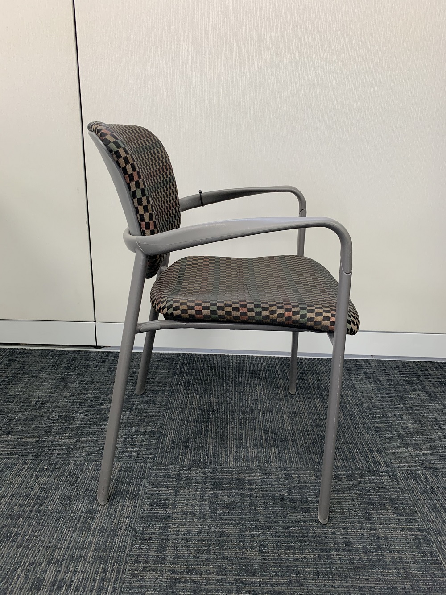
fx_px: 447
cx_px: 223
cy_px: 298
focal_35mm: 26
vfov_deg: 67.3
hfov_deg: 53.1
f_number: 1.8
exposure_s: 1/60
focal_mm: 4.25
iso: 100
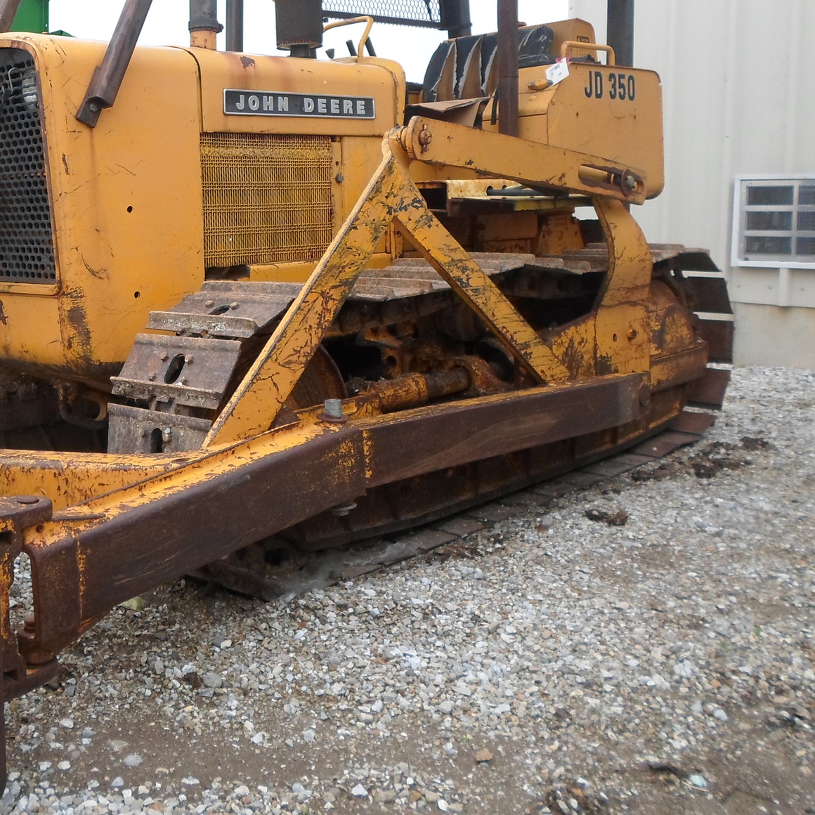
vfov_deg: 42.3
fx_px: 1039
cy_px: 278
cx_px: 195
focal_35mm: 39
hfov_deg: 41.5
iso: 80
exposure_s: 1/180
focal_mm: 4.5
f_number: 2.5
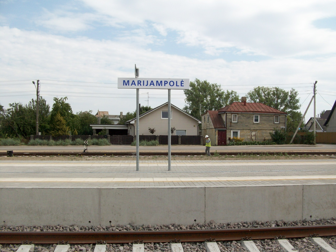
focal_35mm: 34
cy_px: 126
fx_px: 330
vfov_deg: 41.8
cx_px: 168
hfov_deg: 54.0
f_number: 5.5
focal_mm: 5.7
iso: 64
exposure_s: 1/361
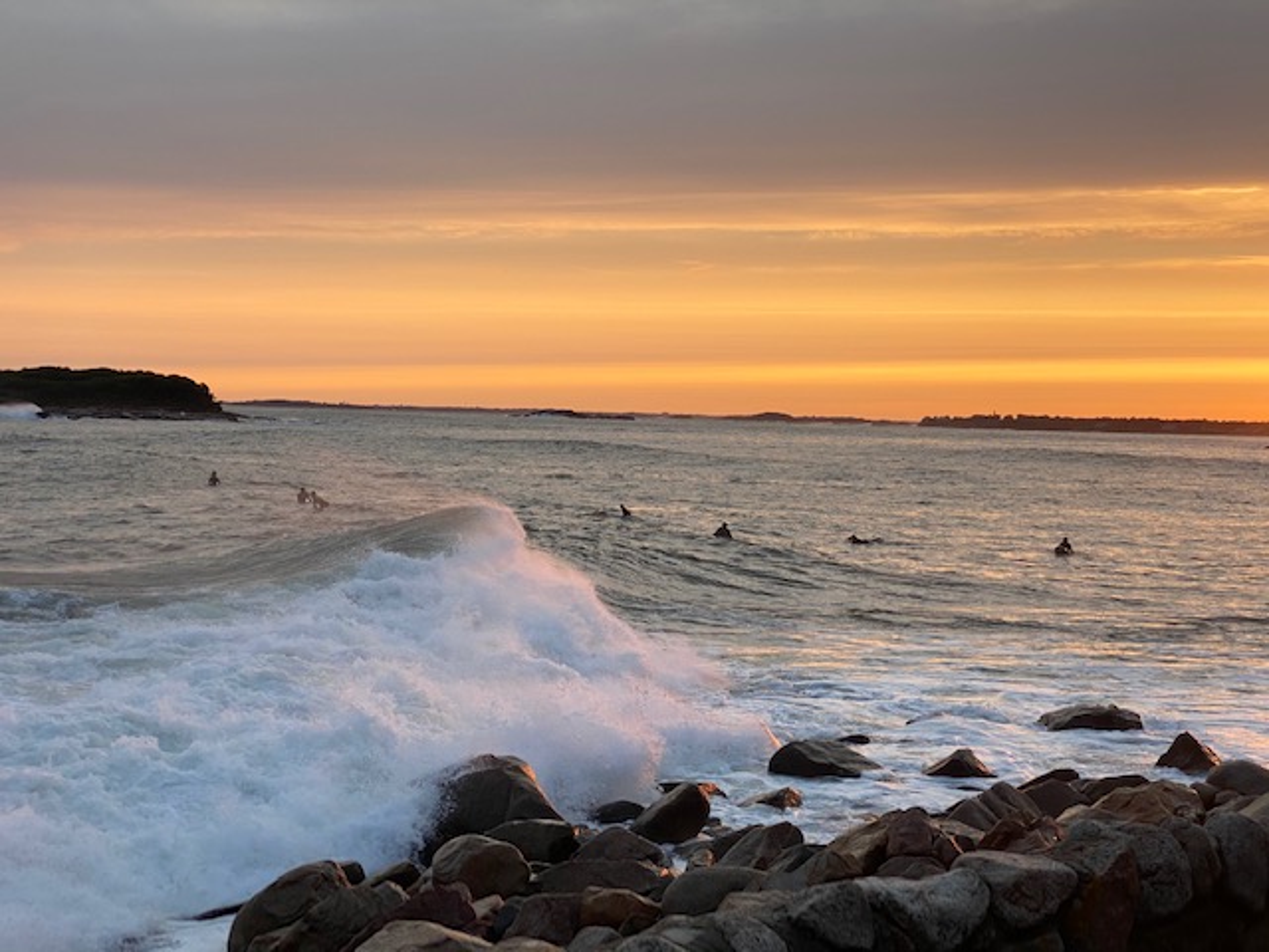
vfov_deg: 28.0
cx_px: 634
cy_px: 476
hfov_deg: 36.8
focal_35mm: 52
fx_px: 1906
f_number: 2
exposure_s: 1/262
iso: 20
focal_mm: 6
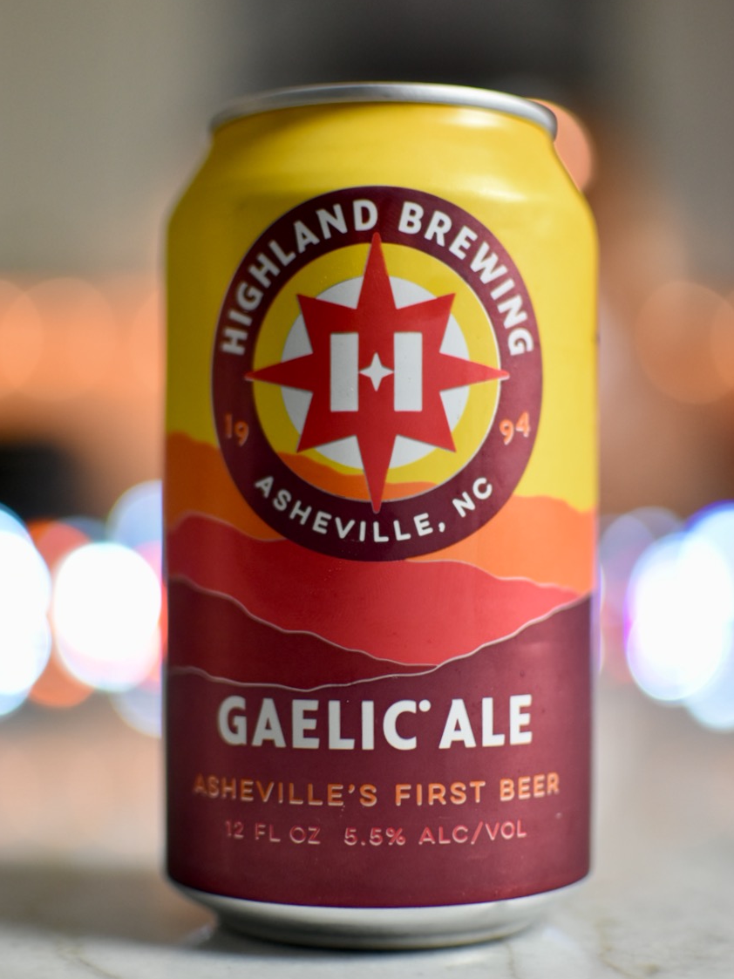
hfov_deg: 25.4
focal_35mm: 58
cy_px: 518
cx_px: 369
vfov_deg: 33.5
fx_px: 1627
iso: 1000
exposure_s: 1/200
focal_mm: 35
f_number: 1.8
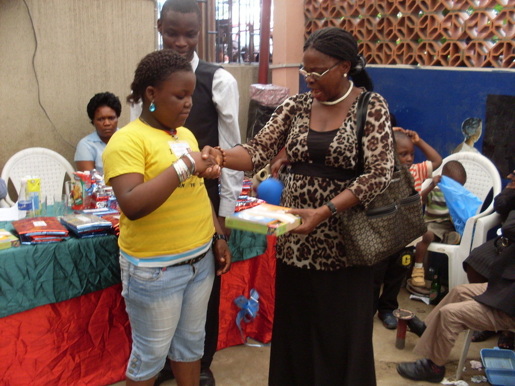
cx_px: 258
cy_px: 193
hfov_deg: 49.0
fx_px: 565
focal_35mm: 38
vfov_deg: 37.7
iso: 100
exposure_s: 1/60
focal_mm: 6.3
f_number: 2.8
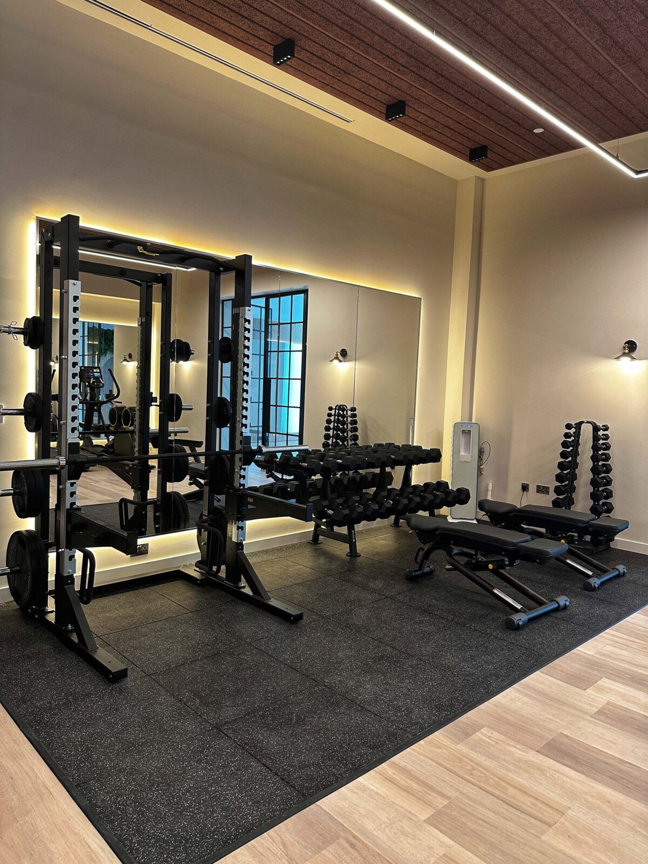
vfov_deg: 71.6
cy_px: 432
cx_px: 324
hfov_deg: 56.8
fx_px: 599
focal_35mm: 24
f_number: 1.78
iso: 200
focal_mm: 6.86
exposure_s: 1/100
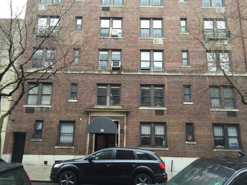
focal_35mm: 29
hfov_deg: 61.7
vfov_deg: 48.2
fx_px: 207
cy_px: 92
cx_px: 124
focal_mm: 4.15
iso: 32
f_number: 2.2
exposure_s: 1/40
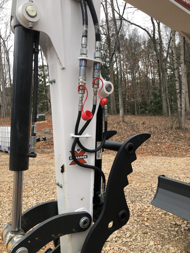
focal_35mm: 28
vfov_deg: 63.4
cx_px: 95
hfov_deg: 49.7
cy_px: 126
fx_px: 205
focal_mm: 3.99
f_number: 1.8
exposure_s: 1/248
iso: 20
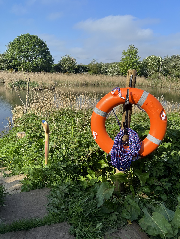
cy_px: 120
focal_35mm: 26
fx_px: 180
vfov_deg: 67.3
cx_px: 90
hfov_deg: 53.1
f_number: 1.5
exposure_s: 1/2571
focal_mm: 5.7
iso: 50
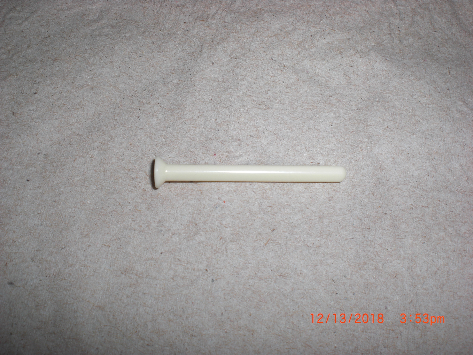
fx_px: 519
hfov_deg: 49.0
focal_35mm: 38
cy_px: 178
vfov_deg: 37.7
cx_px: 236
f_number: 5.6
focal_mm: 6.3
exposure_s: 1/60
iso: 64
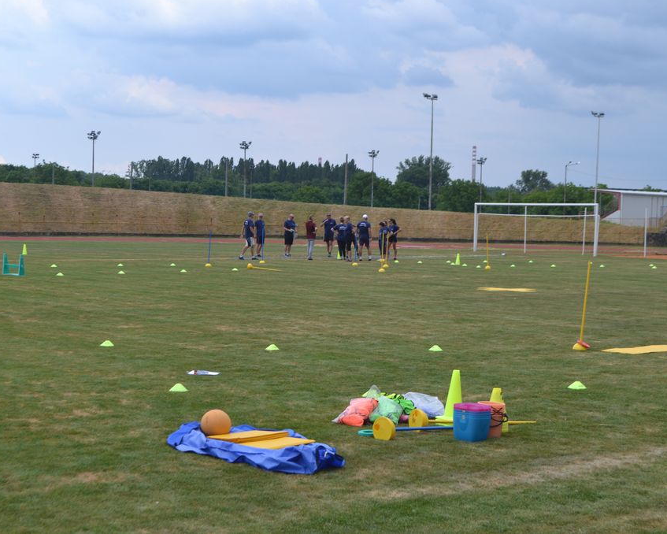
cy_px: 266
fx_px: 1176
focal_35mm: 60
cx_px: 272
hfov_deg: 31.6
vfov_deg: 25.6
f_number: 6.3
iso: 100
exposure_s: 1/160
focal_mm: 35
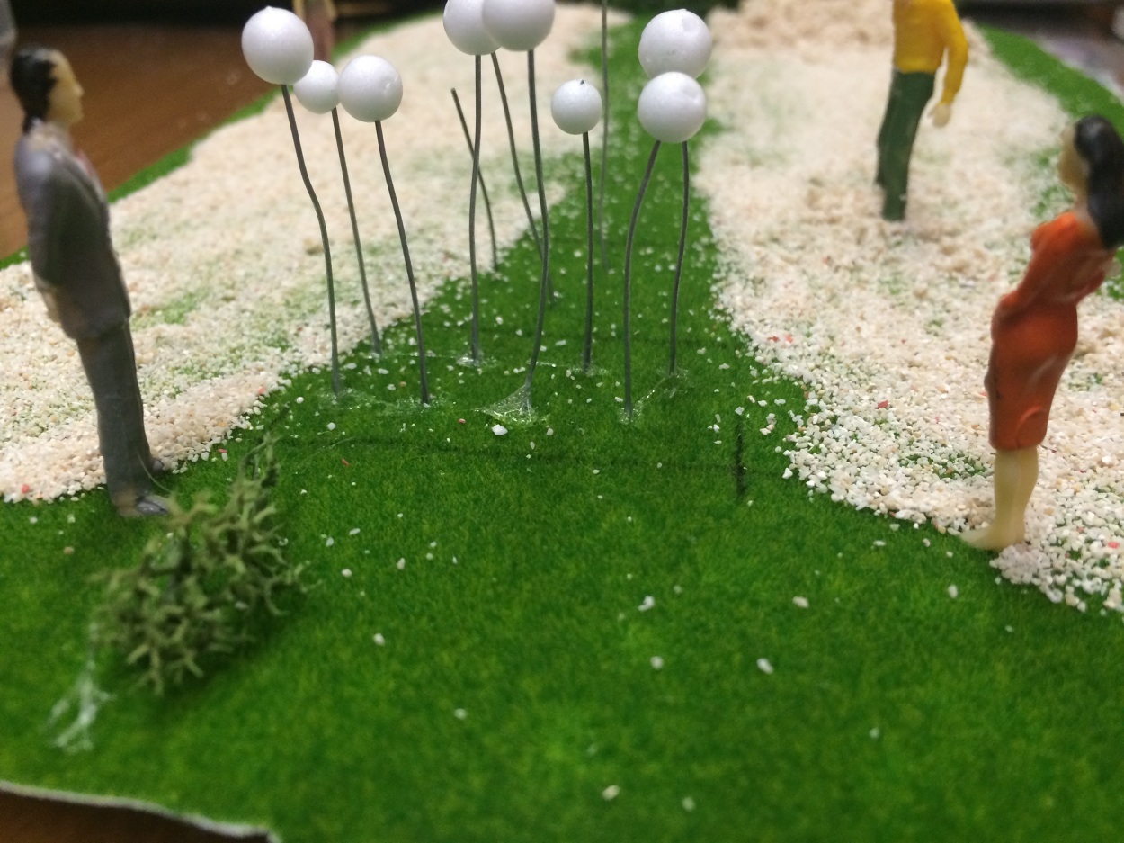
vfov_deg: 48.2
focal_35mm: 29
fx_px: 941
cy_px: 422
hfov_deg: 61.7
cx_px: 562
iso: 125
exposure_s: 1/30
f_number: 2.2
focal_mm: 4.15
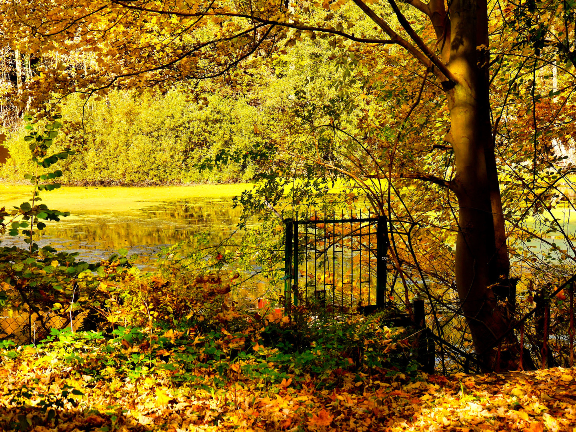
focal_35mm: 80
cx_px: 288
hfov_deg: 24.4
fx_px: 1331
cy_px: 216
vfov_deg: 18.4
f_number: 5.6
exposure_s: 1/200
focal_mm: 40
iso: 160
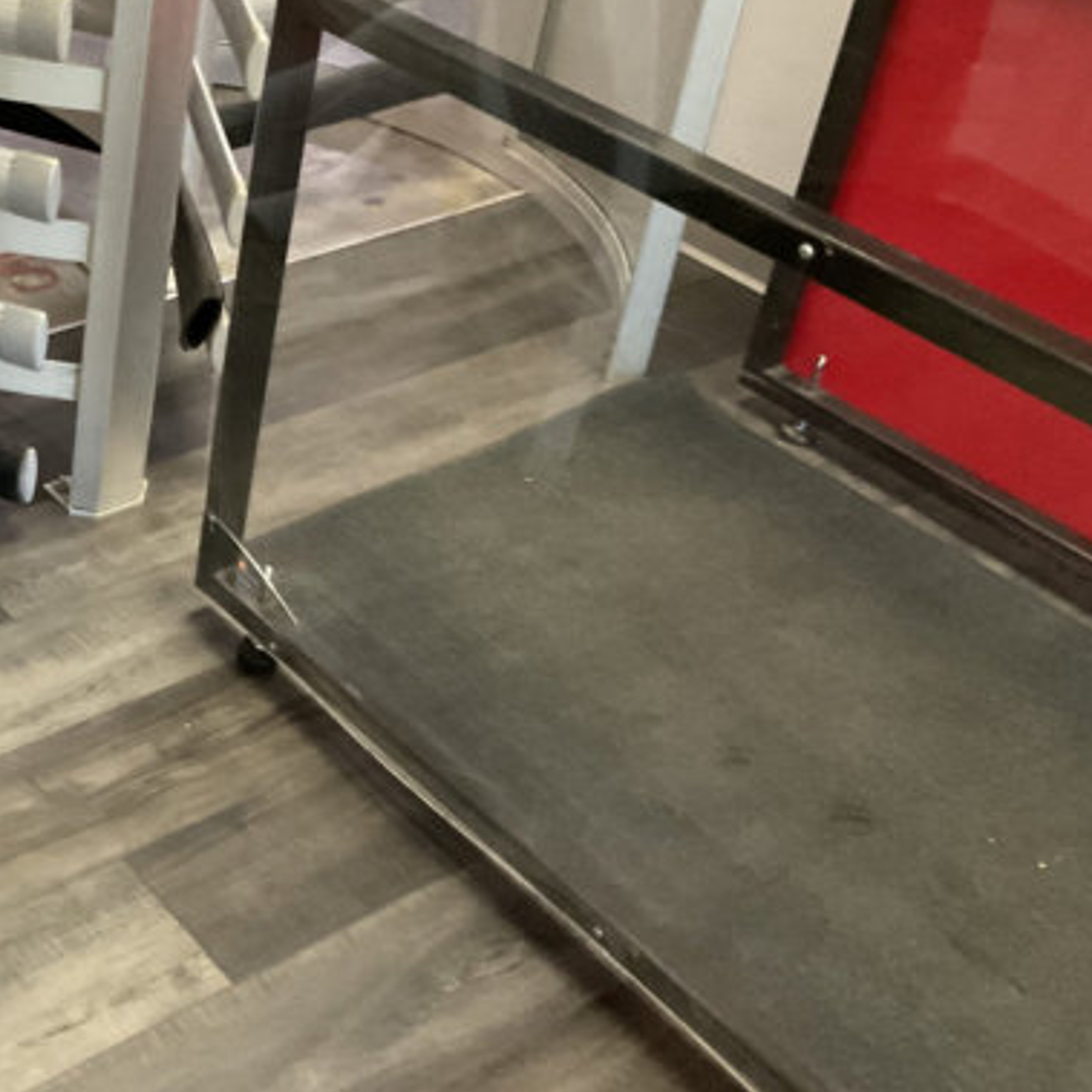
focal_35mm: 55
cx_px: -56
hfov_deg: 28.7
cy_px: 357
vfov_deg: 30.8
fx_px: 1963
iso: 50
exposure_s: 1/60
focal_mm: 3
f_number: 1.8
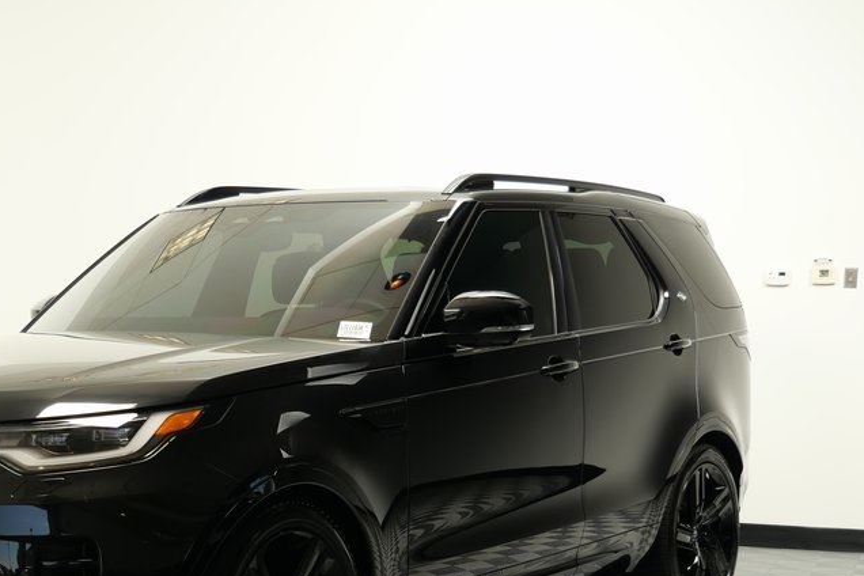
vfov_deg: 20.0
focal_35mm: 67
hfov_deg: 29.7
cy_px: 507
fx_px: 1608
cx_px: 247
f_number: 4.1
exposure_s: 1/200
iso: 200
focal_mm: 20
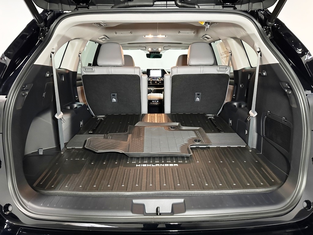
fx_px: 217
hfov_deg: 71.6
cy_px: 118
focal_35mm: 24
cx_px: 156
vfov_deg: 56.8
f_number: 1.78
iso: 800
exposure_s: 1/30
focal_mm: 6.86
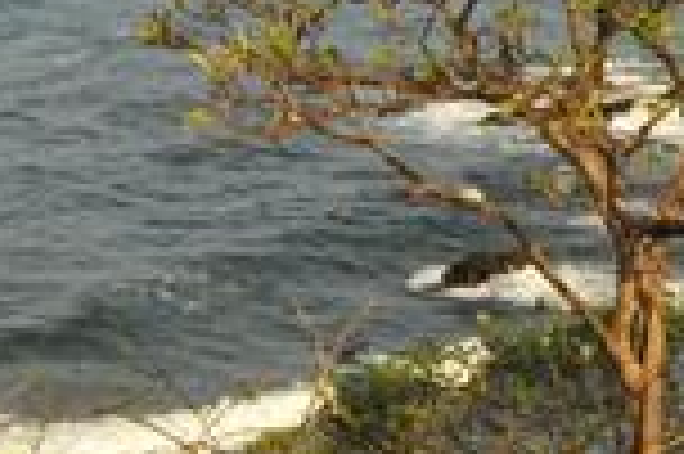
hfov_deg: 13.7
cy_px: 54
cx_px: 1197
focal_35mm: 135
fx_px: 2555
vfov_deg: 10.1
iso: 400
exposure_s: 1/8000
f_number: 2.8
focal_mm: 17
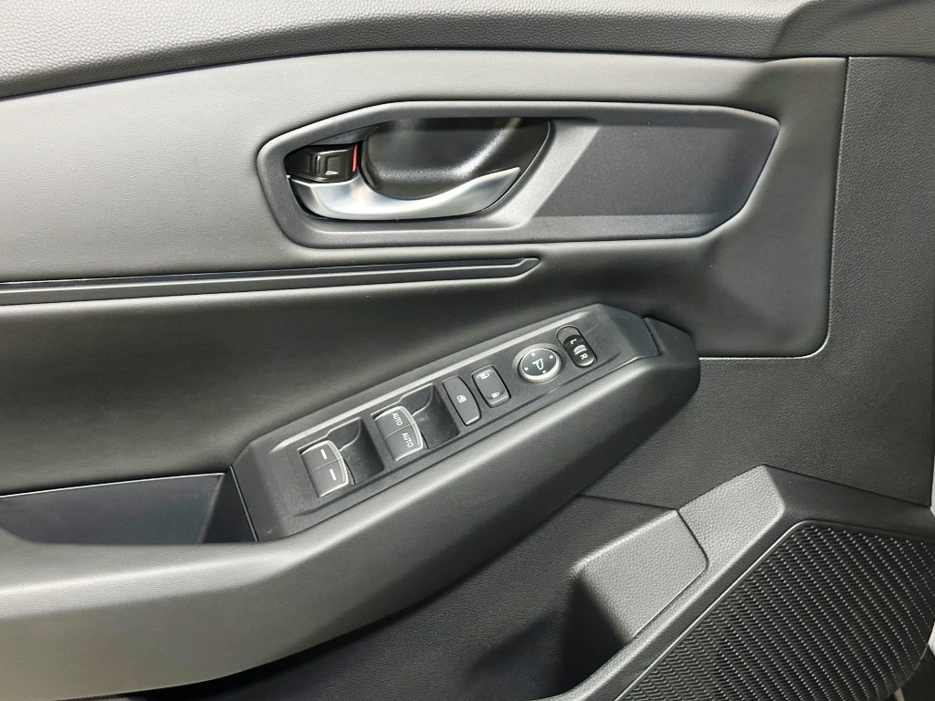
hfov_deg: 39.7
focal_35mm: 48
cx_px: 468
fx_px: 1297
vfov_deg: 30.3
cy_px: 350
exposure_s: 1/24
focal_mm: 6.86
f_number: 1.78
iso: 640
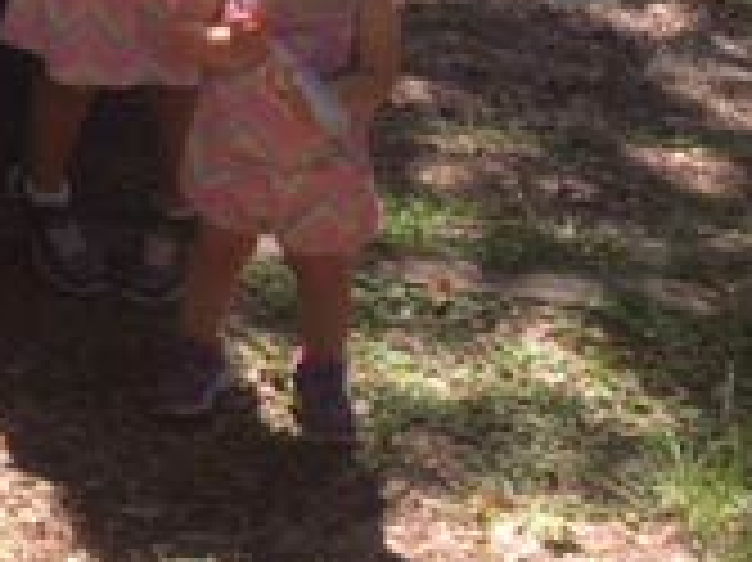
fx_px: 2410
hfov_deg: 15.6
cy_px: -454
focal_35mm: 111
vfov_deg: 12.2
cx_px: -527
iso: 25
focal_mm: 4.15
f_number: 2.2
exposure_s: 1/478
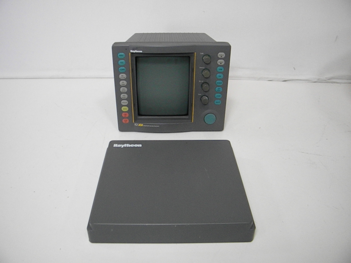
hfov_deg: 63.4
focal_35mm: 28
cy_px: 132
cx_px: 176
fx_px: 284
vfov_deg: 49.7
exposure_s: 1/573
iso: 720
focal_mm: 5
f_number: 3.5
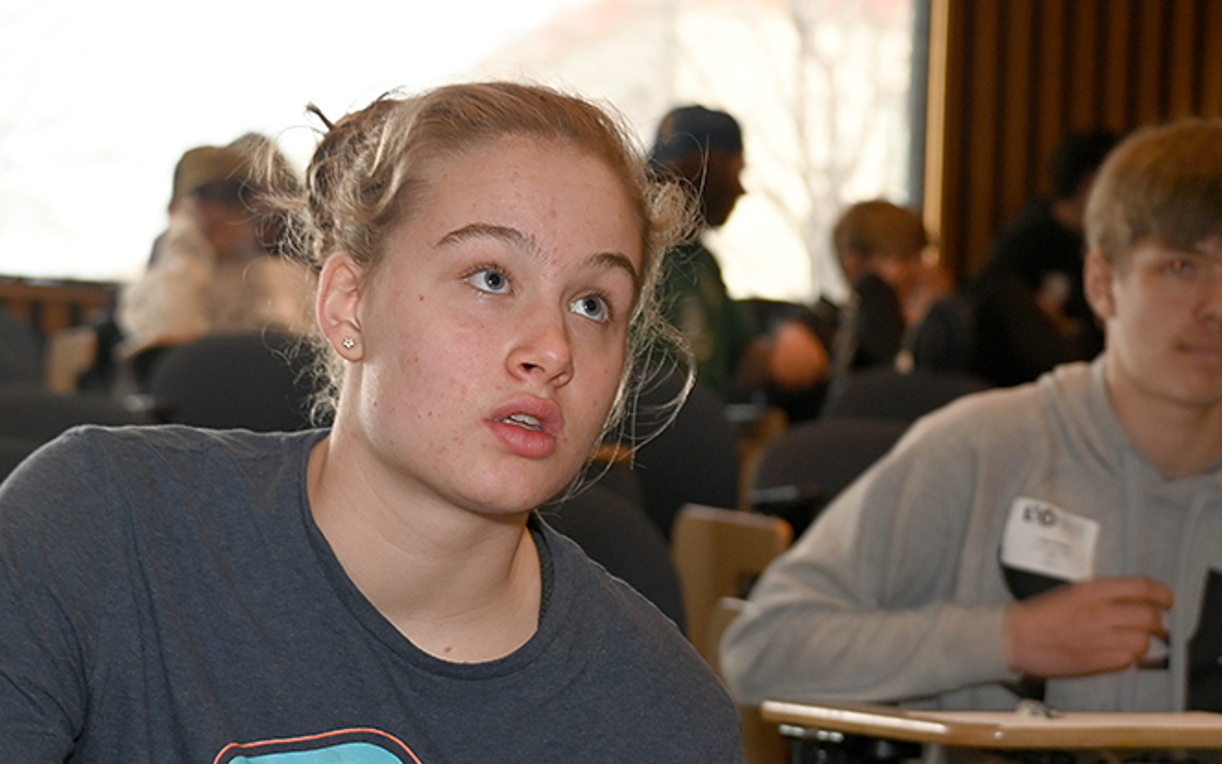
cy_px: 594
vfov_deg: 12.2
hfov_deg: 19.4
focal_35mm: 107
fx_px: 3564
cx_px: 539
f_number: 4.5
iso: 640
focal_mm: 58
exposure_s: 1/30
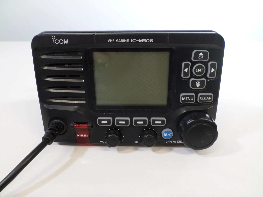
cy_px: 98
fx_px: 190
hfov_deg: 69.4
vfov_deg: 54.9
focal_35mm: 25
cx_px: 132
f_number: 2.5
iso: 160
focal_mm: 4.5
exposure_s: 1/30
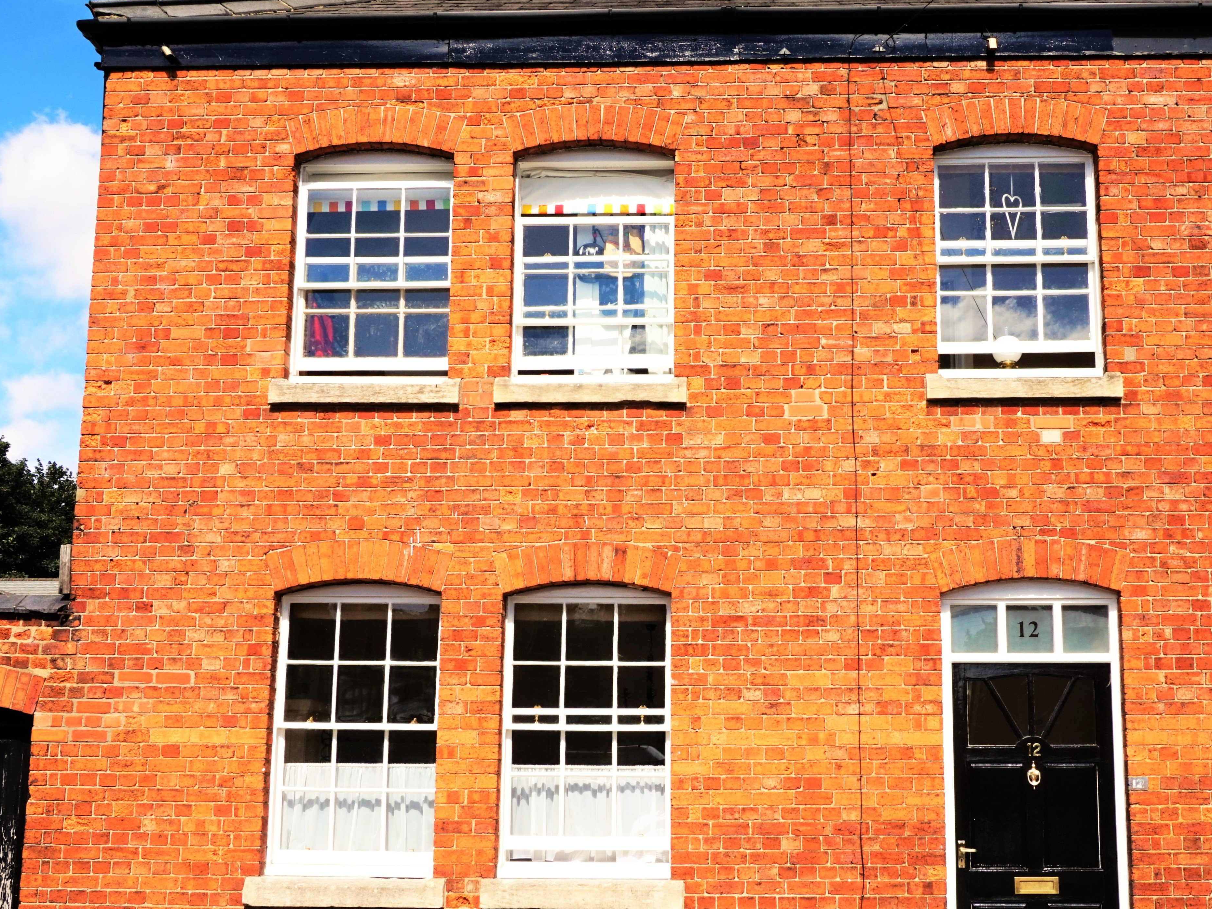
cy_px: 528
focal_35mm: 44
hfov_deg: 43.0
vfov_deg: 33.0
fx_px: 1530
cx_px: 715
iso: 100
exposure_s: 1/125
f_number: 14
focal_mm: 21
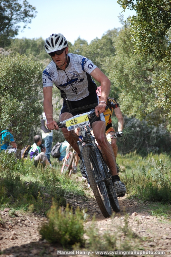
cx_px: 86
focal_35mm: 138
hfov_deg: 9.9
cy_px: 128
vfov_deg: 14.9
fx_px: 986
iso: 400
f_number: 4.5
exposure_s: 1/800
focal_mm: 92
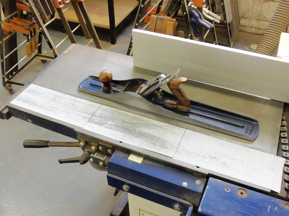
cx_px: 144
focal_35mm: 37
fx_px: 309
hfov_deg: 50.1
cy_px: 108
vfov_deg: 38.7
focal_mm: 6.7
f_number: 3.6
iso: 400
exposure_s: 1/50
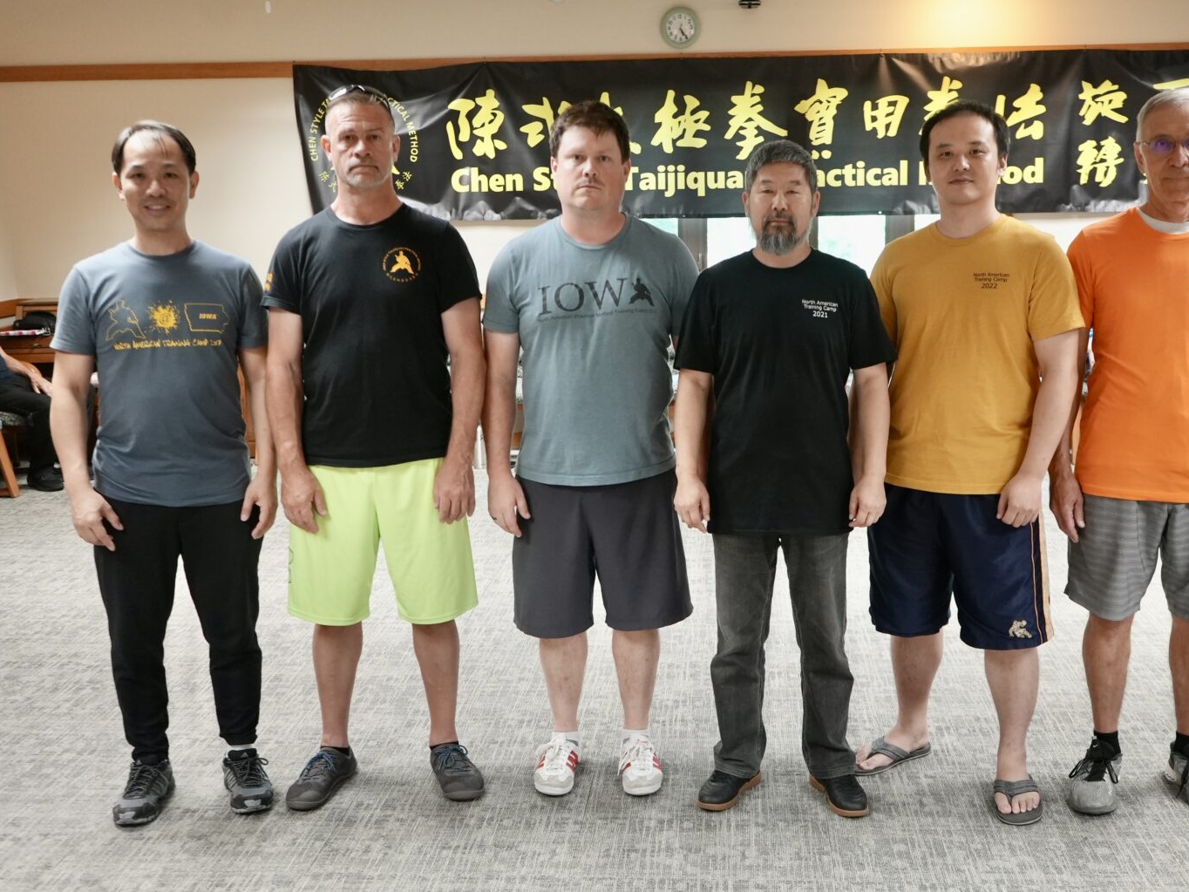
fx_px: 1340
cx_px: 667
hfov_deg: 47.8
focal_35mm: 39
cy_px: 446
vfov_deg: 36.8
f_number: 4
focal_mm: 36
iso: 3200
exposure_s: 1/160
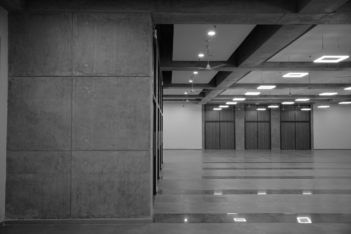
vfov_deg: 37.9
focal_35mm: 35
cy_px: 117
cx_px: 176
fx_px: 341
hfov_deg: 54.4
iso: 1250
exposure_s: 1/15
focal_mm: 35
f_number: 14
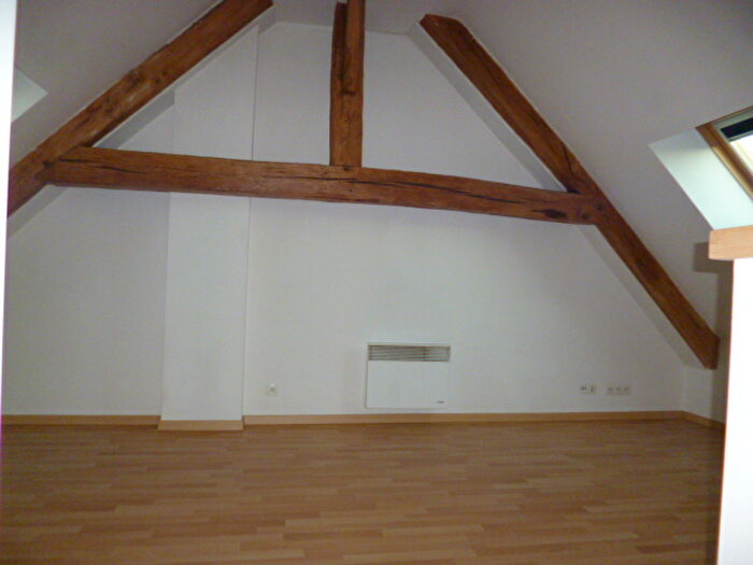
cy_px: 282
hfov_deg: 71.6
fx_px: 522
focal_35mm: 24
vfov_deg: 56.8
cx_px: 376
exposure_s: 1/60
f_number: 2.5
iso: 320
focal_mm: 4.3
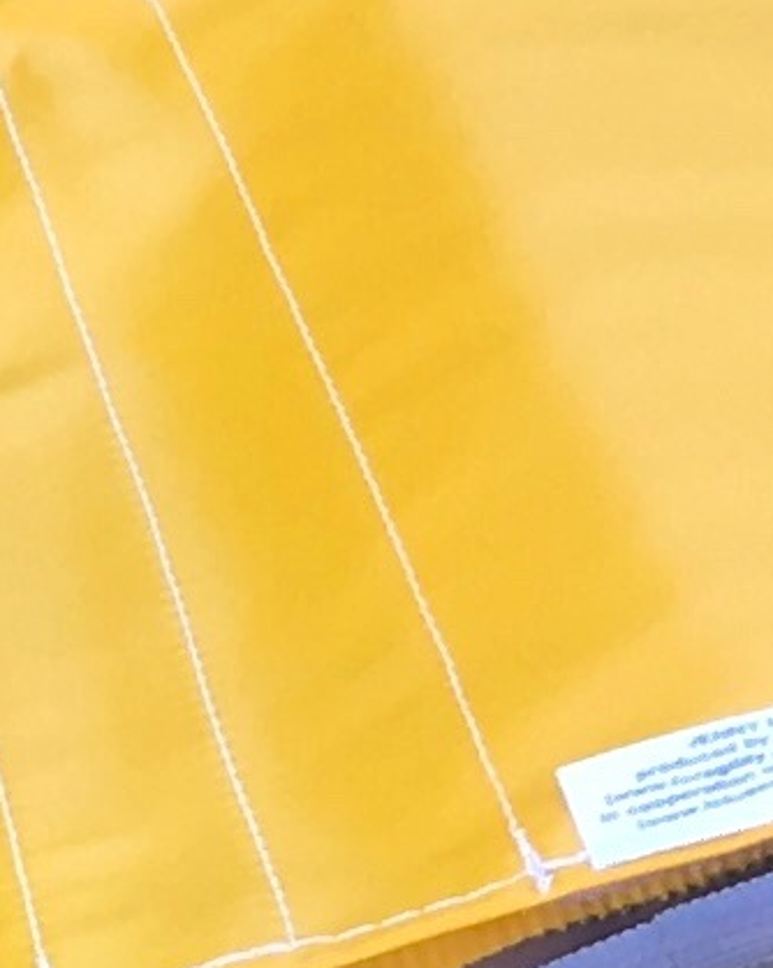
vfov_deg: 7.0
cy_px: 1216
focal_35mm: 273
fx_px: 7813
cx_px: 1622
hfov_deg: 5.5
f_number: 2.2
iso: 25
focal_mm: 4.15
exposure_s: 1/145
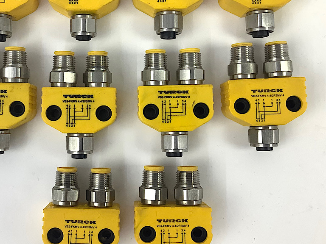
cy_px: 103
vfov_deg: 30.2
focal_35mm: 48
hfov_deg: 39.3
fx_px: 452
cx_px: 117
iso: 64
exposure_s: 1/50
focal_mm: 3.3
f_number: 2.4
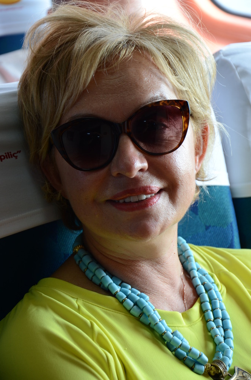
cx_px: 126
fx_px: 1261
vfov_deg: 17.1
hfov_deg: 11.4
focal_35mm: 120
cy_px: 190
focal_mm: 80
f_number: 5.3
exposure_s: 1/30
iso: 400
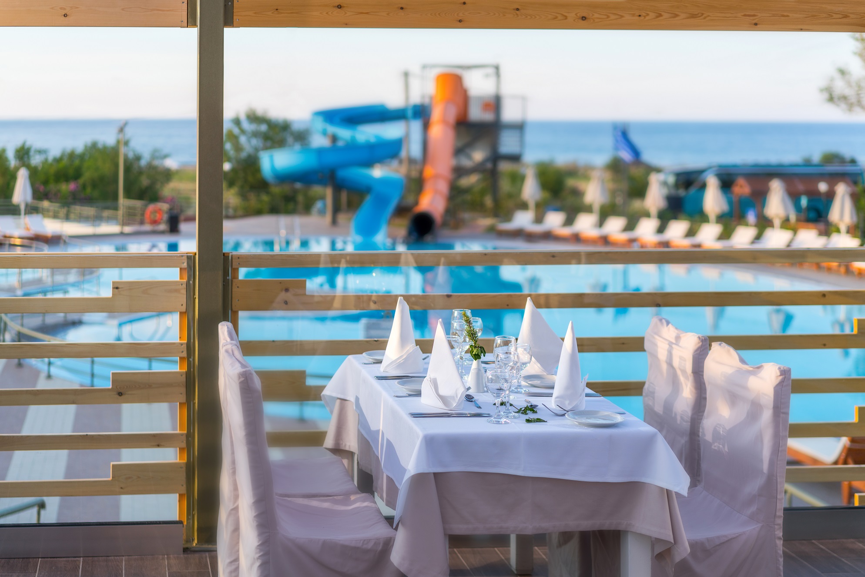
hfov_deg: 36.2
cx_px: 432
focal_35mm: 55
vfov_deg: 24.6
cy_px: 288
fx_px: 1322
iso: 100
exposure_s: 1/640
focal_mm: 55
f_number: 2.2
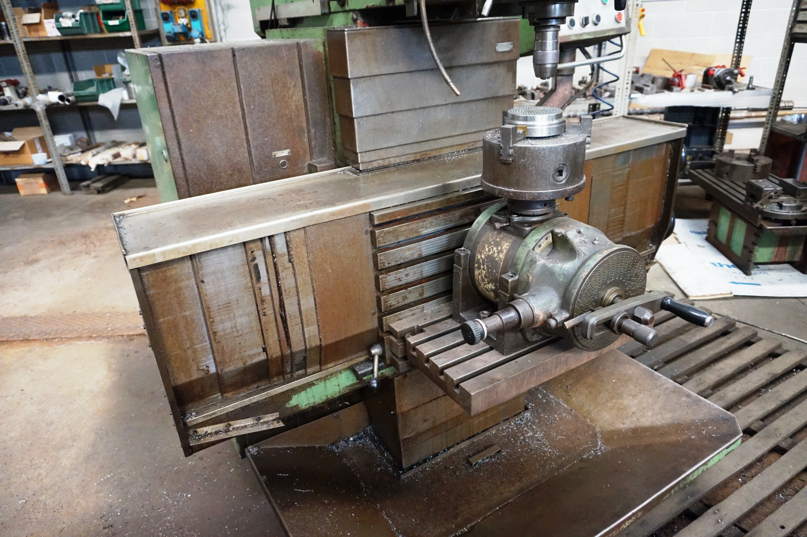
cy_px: 268
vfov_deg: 53.1
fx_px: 538
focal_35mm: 24
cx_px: 404
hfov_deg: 73.8
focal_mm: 16
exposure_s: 1/100
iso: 3200
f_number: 3.5
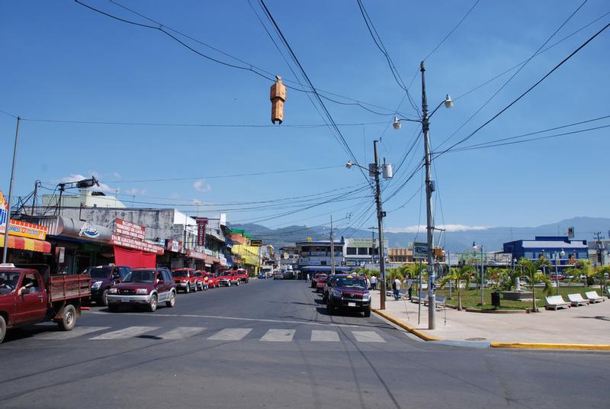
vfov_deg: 48.1
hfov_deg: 67.3
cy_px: 204
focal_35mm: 27
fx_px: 458
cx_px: 305
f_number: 8
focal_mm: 18
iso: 100
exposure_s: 1/250
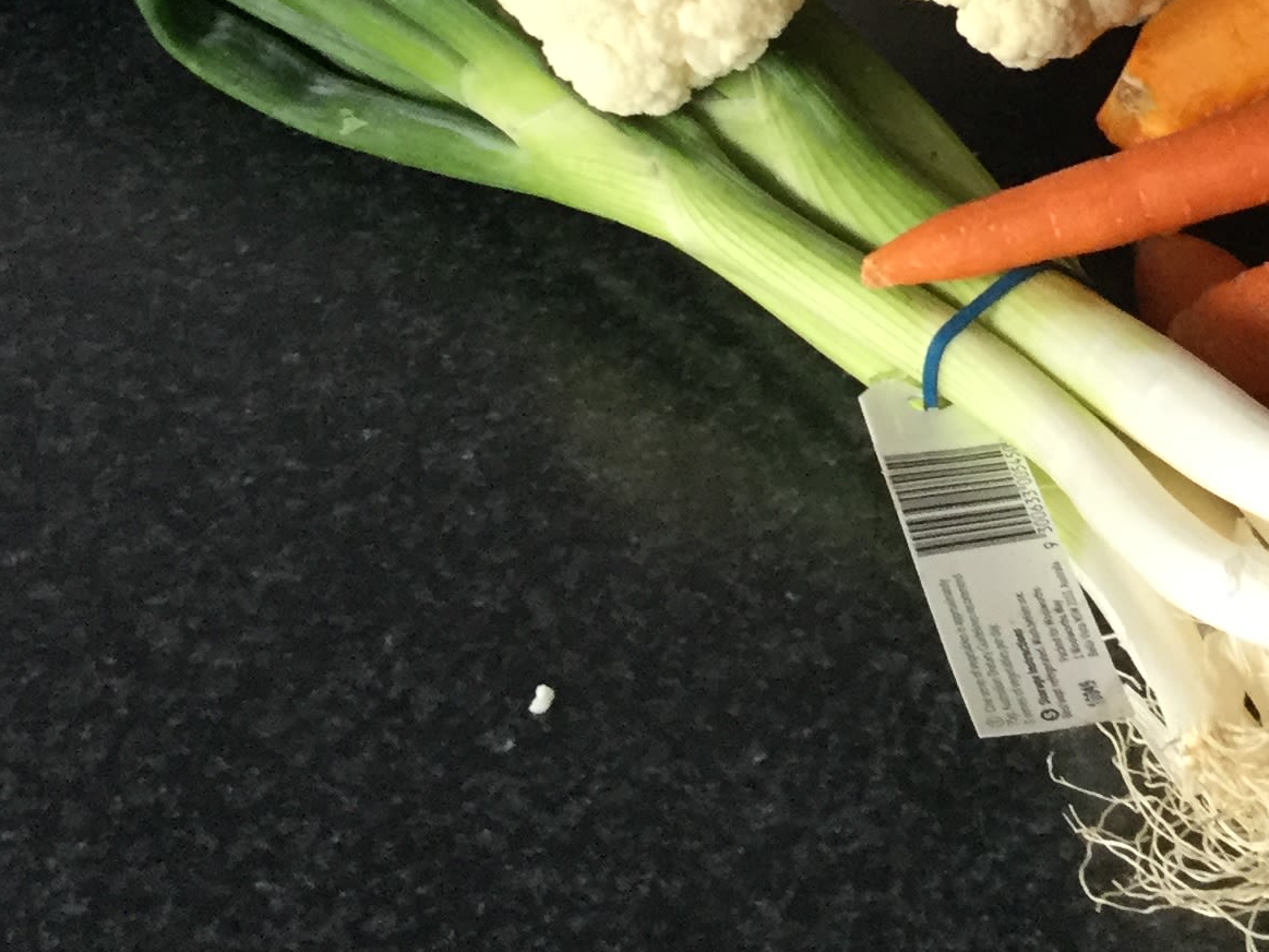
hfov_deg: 22.1
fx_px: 3189
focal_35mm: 87
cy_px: -222
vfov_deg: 16.2
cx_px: 1078
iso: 125
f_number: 2.4
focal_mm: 3.3
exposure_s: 1/33
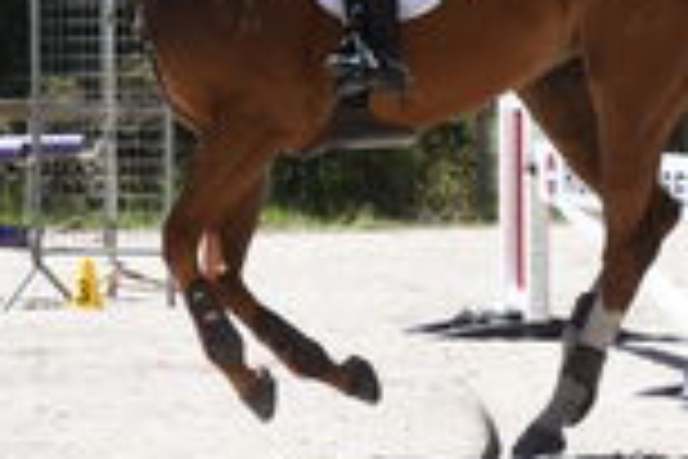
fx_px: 5236
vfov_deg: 5.0
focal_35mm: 274
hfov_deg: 7.5
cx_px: 234
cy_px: 32
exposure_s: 1/800
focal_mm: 62
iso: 320
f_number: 7.1
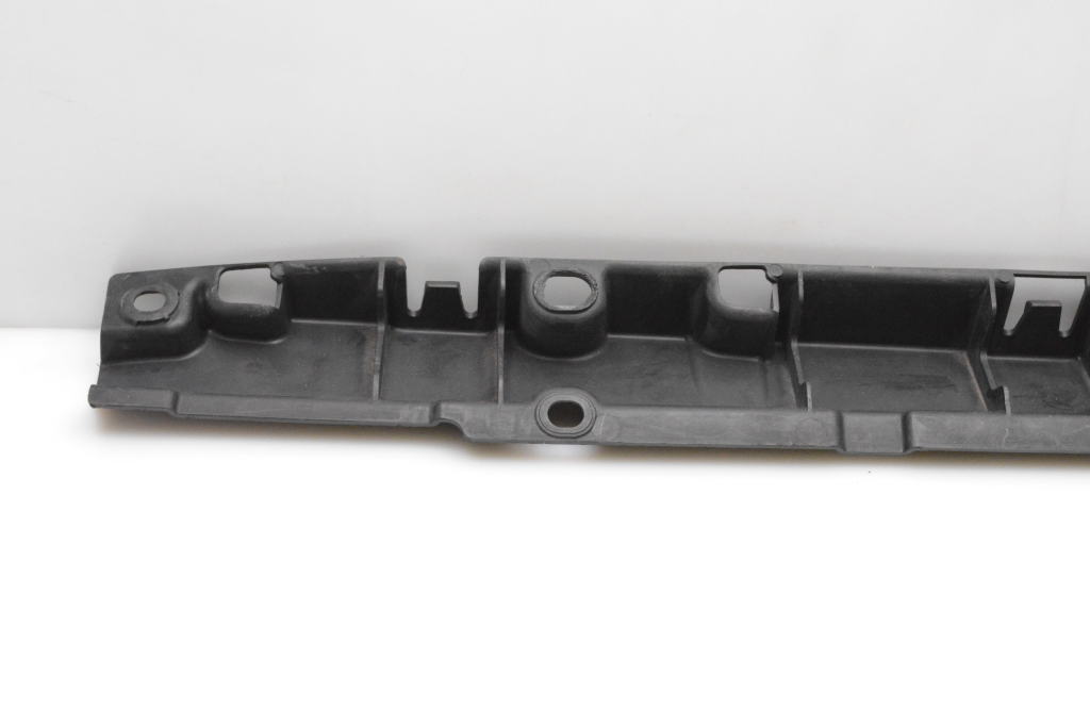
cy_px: 363
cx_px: 545
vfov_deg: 22.6
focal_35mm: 60
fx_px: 1816
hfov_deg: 33.4
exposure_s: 1/320
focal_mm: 40
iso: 6400
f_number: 9
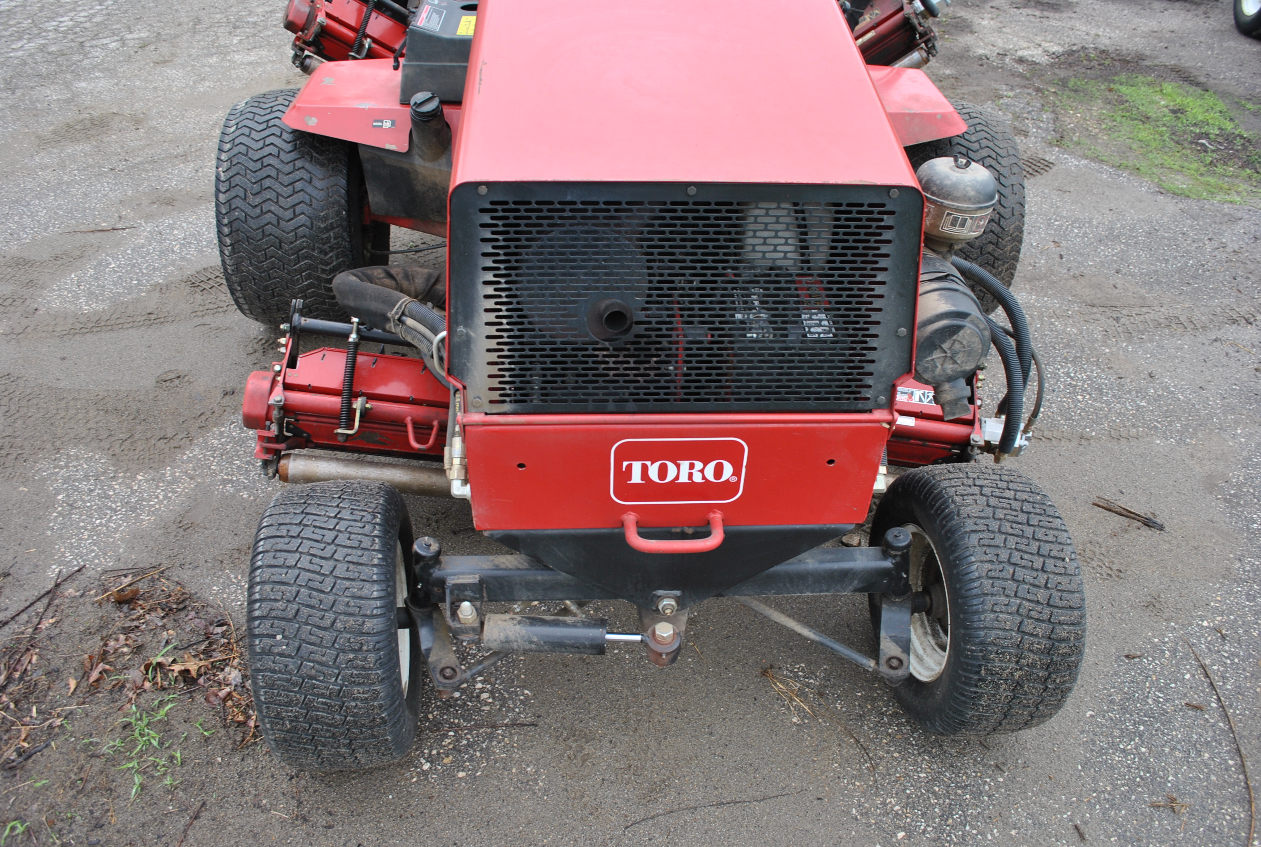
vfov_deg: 48.1
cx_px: 630
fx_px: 948
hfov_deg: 67.3
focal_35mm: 27
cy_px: 424
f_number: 4.5
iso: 200
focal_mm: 18
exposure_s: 1/80
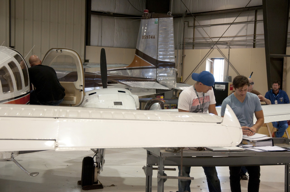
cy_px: 96
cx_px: 145
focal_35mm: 72
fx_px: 579
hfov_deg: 28.1
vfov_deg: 18.9
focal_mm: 48
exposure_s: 1/60
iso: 800
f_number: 4.8
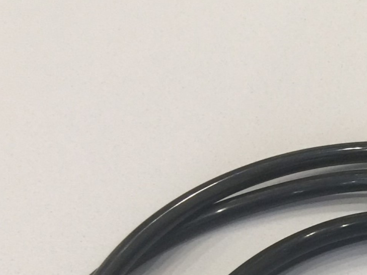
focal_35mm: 98
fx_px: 1039
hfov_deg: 17.5
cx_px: 587
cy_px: 444
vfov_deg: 13.9
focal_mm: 4.15
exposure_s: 1/33
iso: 64
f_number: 2.2
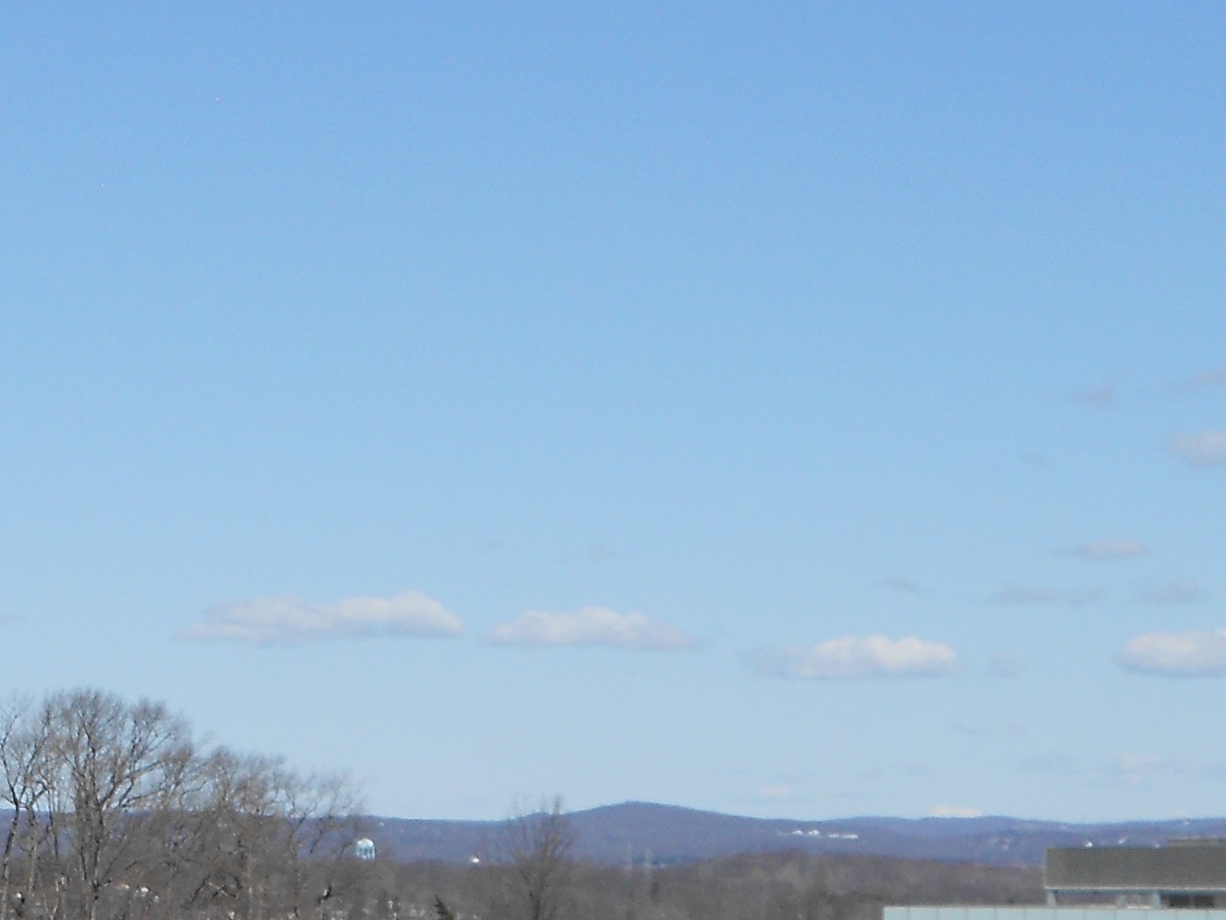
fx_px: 8714
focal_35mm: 246
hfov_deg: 7.9
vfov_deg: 6.0
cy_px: 998
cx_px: -377
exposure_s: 1/800
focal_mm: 15.4
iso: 80
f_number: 6.3
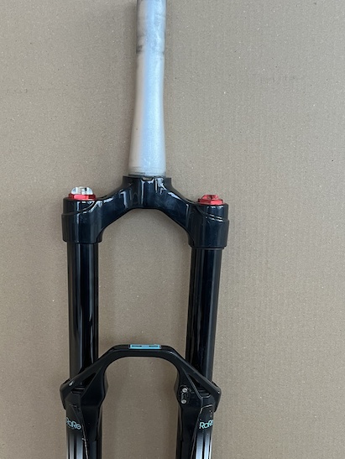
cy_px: 321
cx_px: 158
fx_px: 504
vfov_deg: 47.8
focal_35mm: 38
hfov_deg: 37.7
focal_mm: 5.1
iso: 125
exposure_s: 1/60
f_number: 1.6
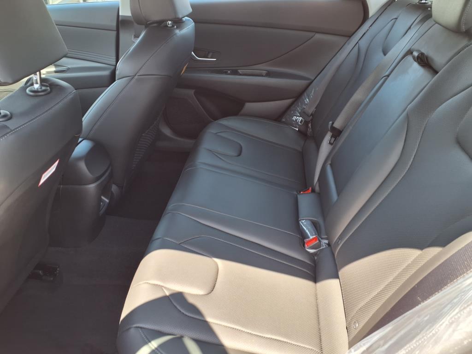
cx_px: 236
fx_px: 368
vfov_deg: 51.4
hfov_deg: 65.3
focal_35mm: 27
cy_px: 177
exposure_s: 1/120
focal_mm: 3.58
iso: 50
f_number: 1.9
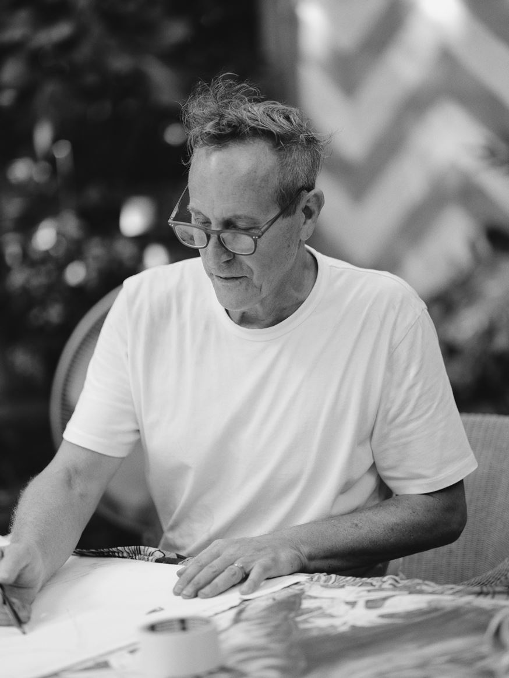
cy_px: 339
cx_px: 254
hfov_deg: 17.0
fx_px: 1705
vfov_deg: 22.5
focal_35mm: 87
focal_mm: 110
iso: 800
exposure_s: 1/1000
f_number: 2
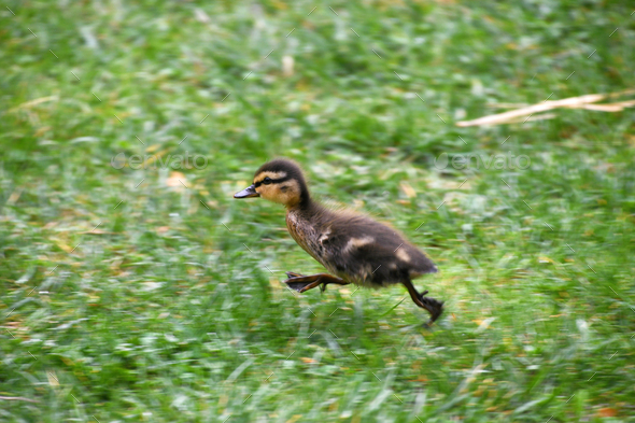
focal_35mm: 450
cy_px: 212
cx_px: 318
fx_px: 7935
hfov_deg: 4.6
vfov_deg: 3.1
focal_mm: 300
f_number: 6.3
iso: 250
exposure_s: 1/200
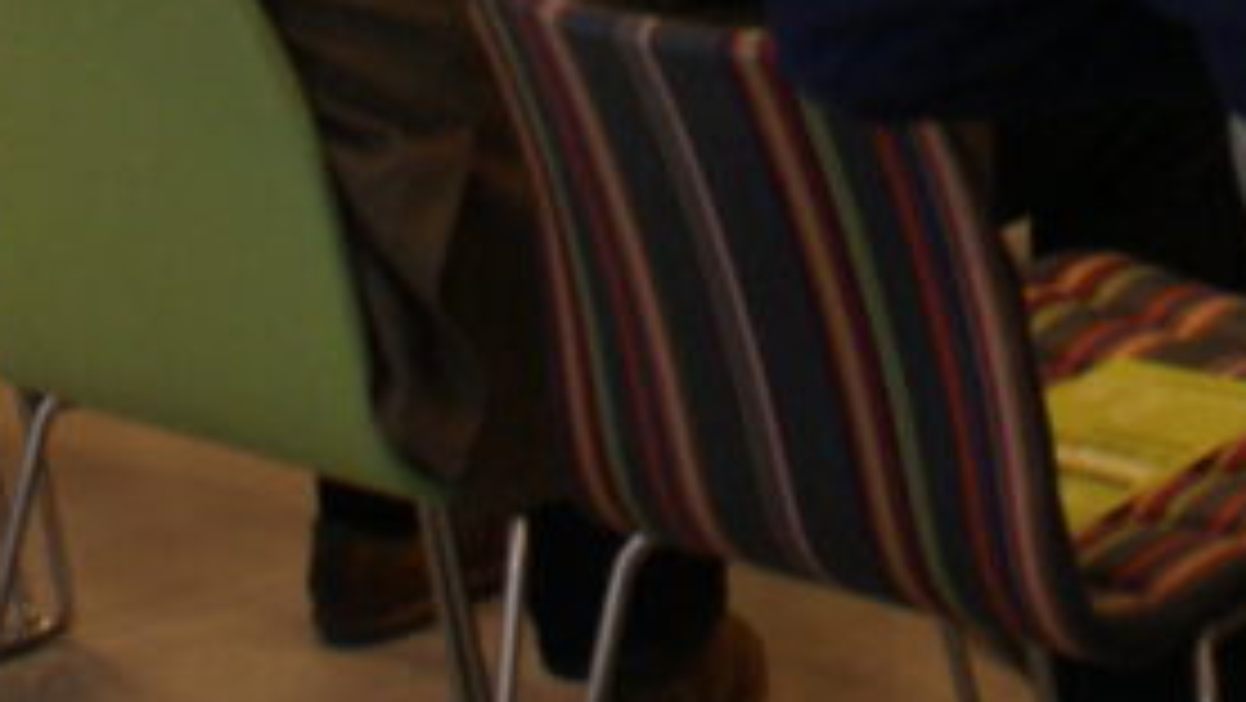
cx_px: 1093
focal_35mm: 182
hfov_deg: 11.8
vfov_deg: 6.1
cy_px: -1415
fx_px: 6015
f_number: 4
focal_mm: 20
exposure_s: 1/40
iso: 320
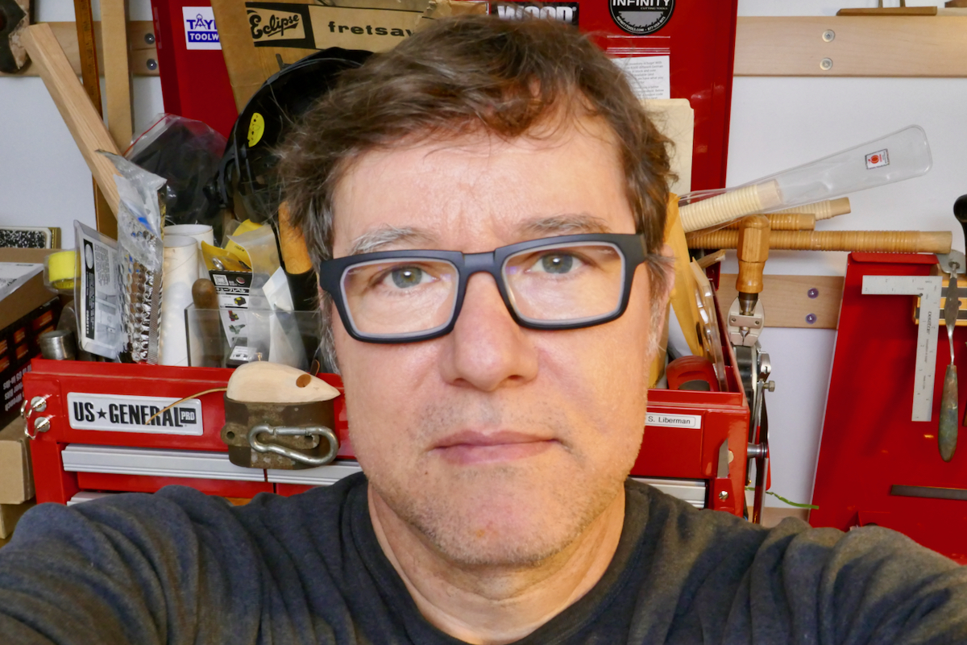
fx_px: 1128
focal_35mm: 42
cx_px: 484
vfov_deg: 31.9
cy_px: 322
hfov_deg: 46.4
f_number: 8
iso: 1600
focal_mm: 15.1
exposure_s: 1/20
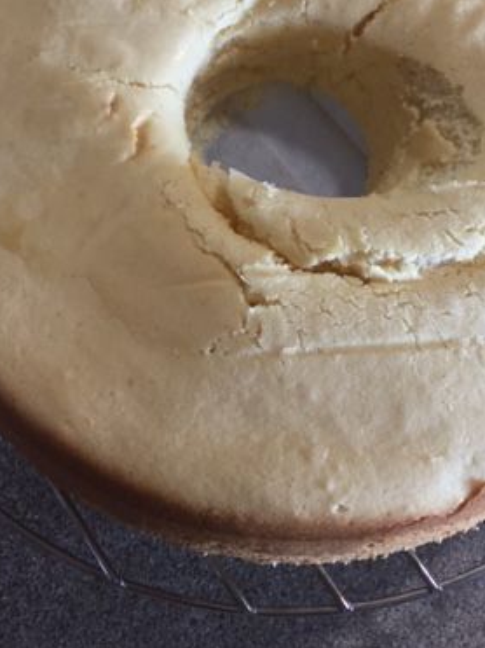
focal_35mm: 50
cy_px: 222
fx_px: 935
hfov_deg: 29.0
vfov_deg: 37.8
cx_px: 291
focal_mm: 4.15
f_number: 2.2
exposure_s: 1/33
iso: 160
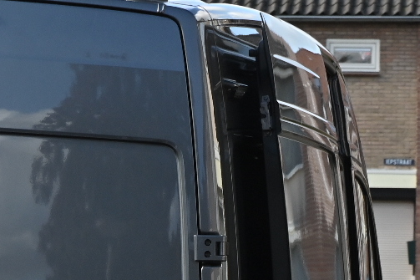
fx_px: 5341
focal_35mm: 458
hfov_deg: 4.5
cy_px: 488
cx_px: 347
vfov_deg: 3.0
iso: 400
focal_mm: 120
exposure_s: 1/200
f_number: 13
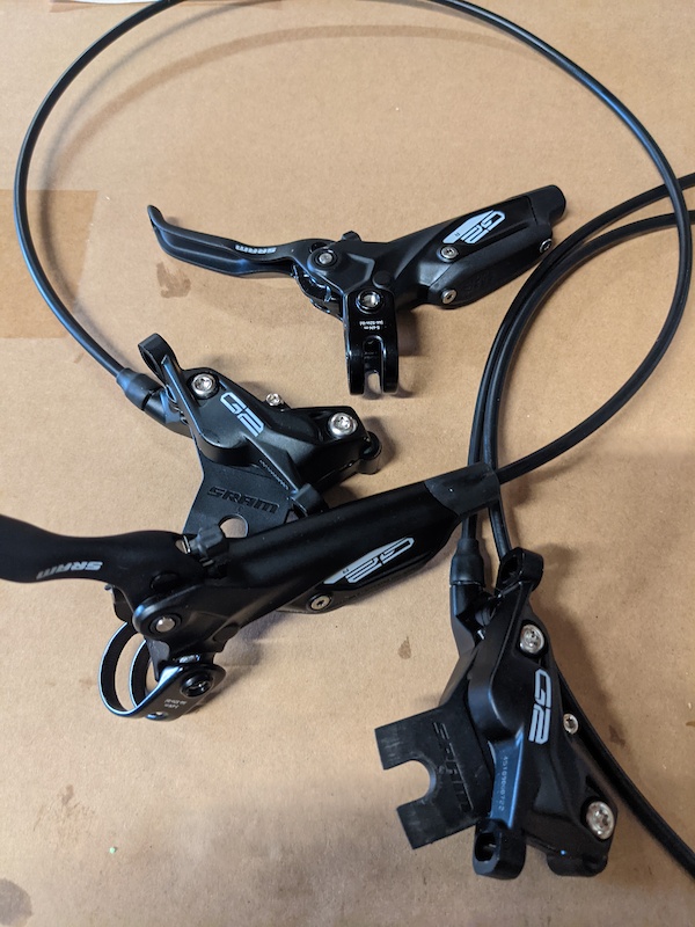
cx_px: 348
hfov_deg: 51.4
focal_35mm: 27
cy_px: 464
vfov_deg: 65.3
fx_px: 723
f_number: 1.73
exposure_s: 1/24
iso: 533
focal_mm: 4.38
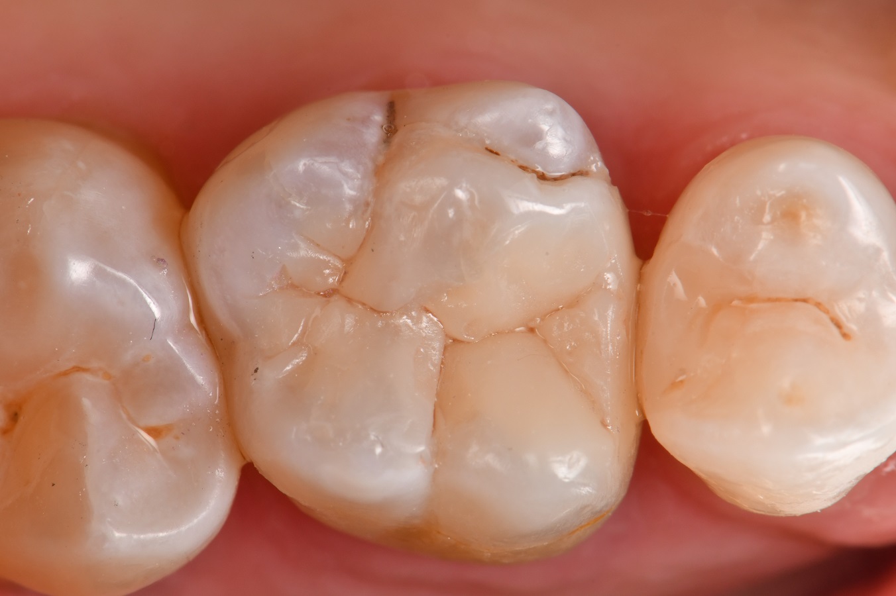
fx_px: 3905
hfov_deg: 13.1
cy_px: 298
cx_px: 448
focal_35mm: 157
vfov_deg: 8.7
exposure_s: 1/160
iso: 200
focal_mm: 105
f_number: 32
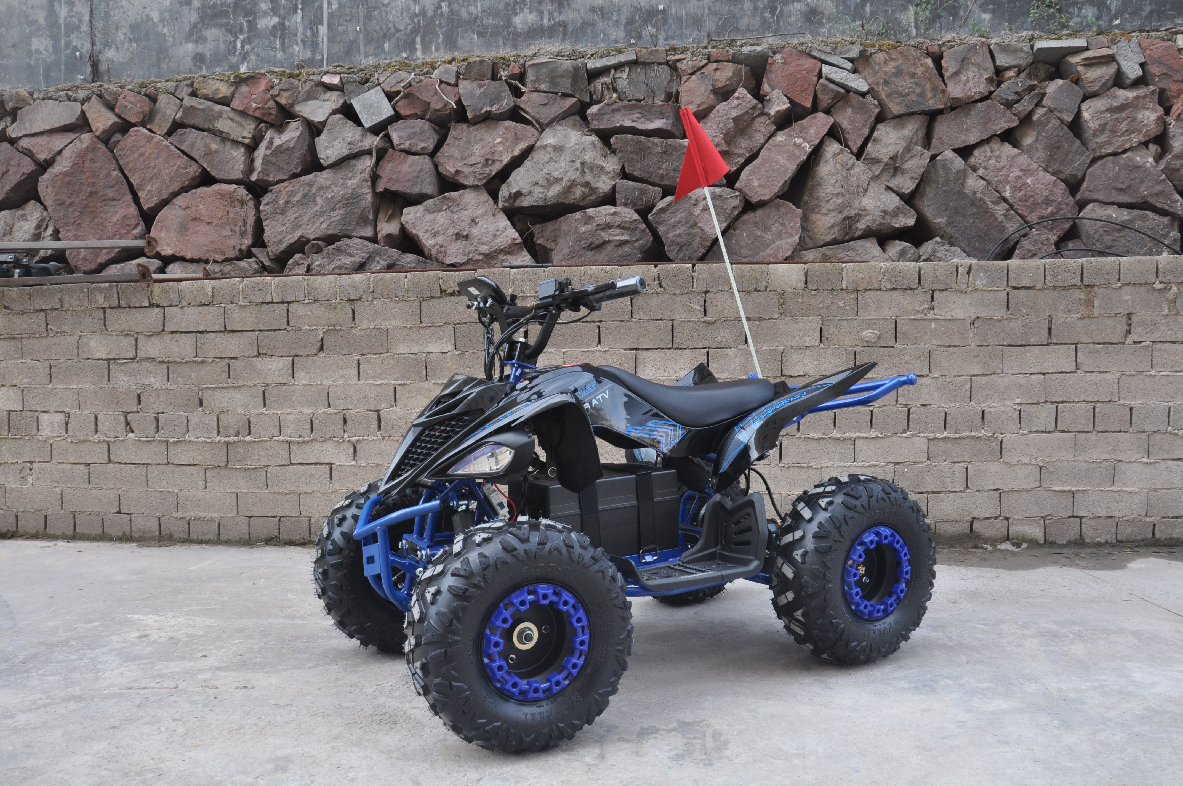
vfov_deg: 47.8
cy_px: 393
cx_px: 592
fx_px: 886
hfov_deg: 67.4
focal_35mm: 27
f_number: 10
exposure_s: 1/100
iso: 640
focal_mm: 18
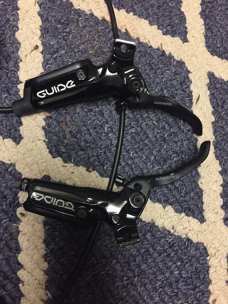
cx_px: 114
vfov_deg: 61.7
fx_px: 255
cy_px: 152
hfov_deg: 48.2
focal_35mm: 29
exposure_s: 1/30
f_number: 2.2
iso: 250
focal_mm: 4.15
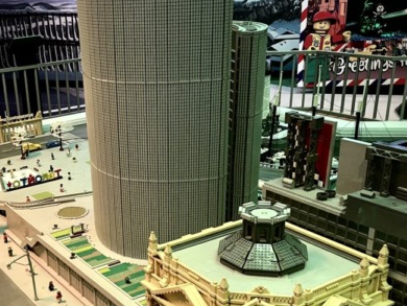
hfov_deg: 38.7
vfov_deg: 29.9
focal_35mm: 48
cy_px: 220
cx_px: 105
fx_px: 565
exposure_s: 1/30
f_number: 1.6
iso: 500
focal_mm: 5.1
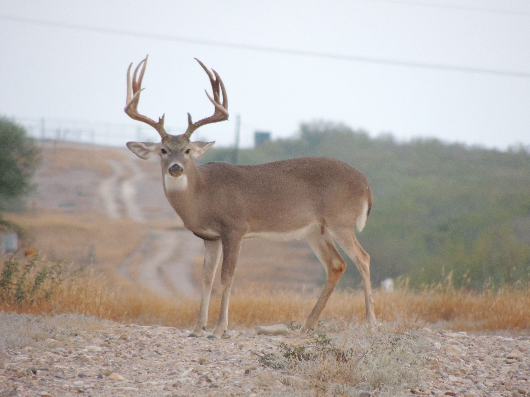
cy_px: 198
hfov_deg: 2.0
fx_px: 15311
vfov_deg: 1.5
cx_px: 265
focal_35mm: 1000
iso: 800
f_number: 5.9
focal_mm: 180
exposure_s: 1/20
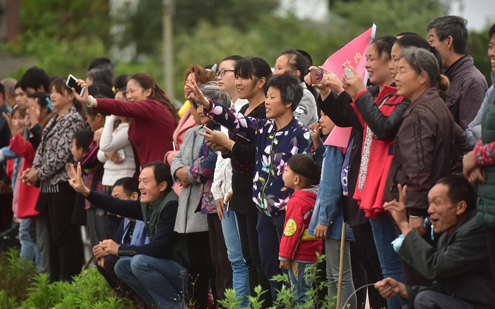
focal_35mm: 205
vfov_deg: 6.4
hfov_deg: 10.2
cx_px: 248
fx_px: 2765
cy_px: 164
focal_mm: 200
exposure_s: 1/250
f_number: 4
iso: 250
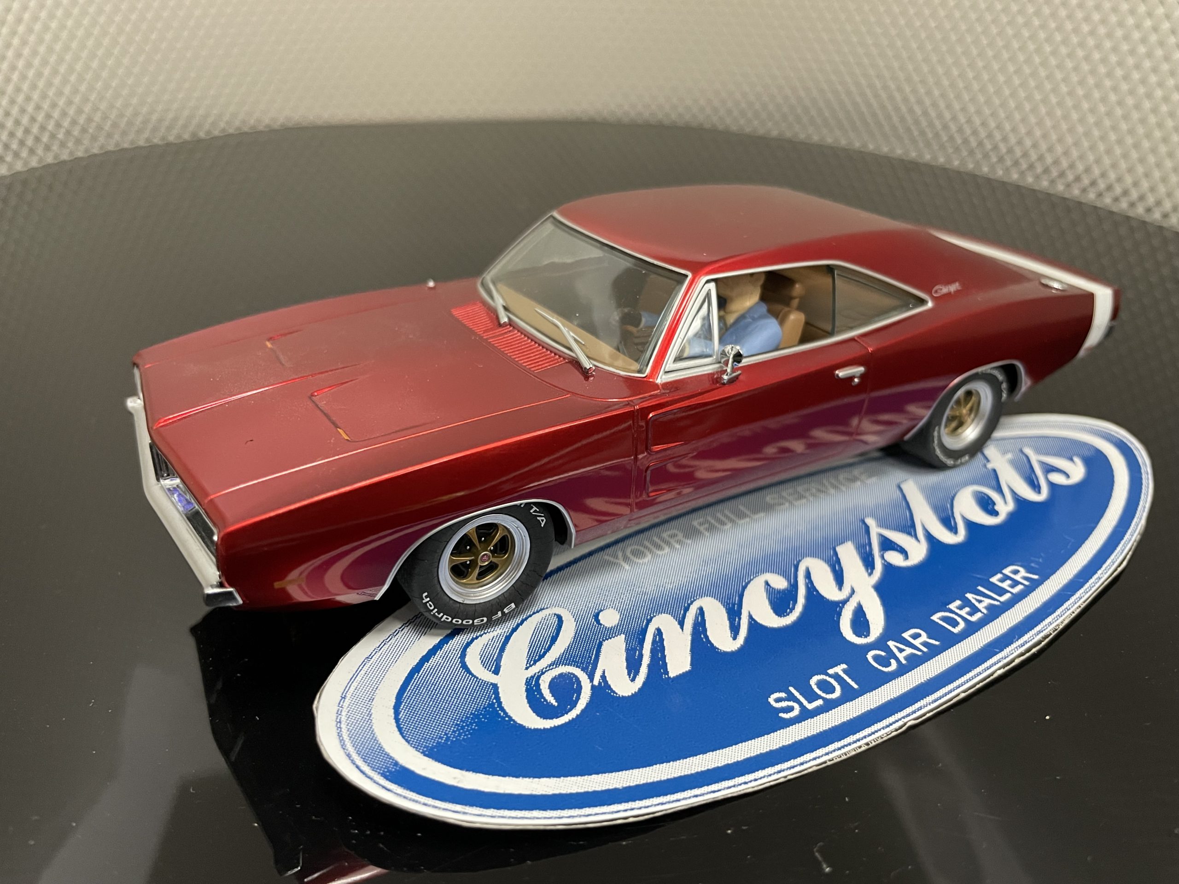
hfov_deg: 67.3
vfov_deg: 53.1
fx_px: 886
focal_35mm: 26
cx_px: 590
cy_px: 442
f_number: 1.6
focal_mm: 4.2
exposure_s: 1/60
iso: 400
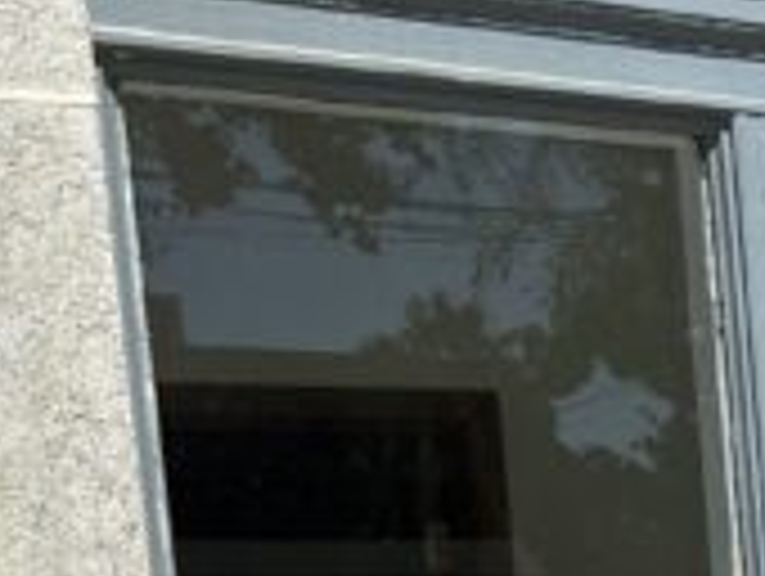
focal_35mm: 116
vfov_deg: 12.1
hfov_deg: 13.6
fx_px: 2567
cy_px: 891
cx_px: 1683
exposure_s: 1/4630
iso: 50
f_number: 1.5
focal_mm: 5.7
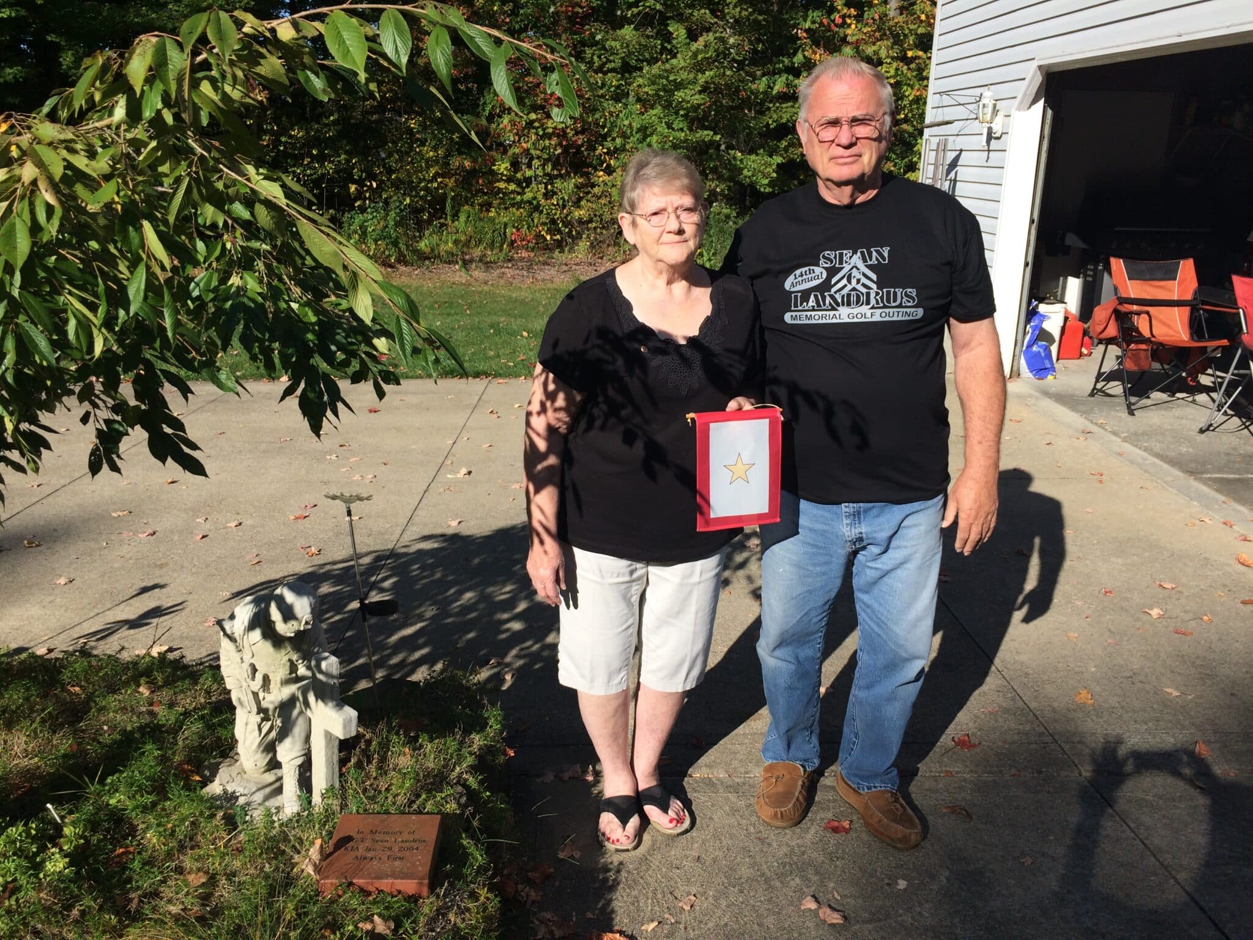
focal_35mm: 29
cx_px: 626
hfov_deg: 61.7
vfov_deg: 48.2
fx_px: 1050
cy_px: 470
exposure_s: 1/1953
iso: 32
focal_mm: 4.15
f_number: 2.2
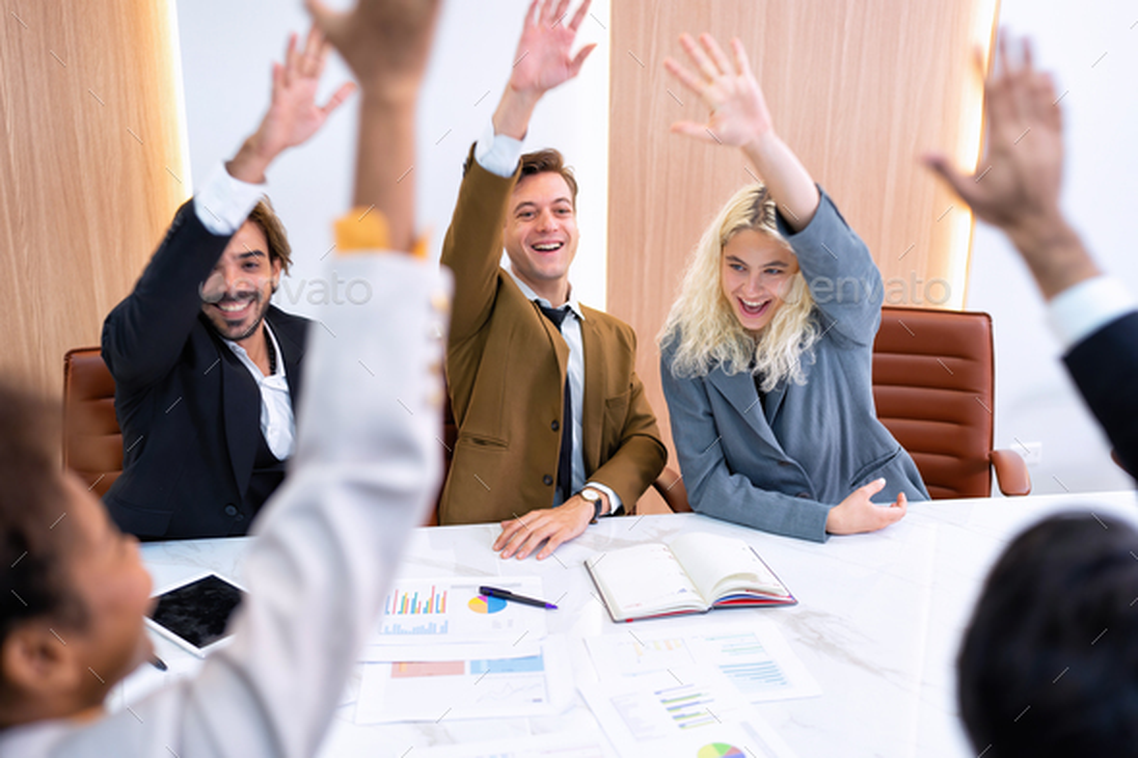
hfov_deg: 54.4
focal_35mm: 35
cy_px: 379
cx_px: 569
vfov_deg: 37.8
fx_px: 1106
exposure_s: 1/160
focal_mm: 35
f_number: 1.4
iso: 125
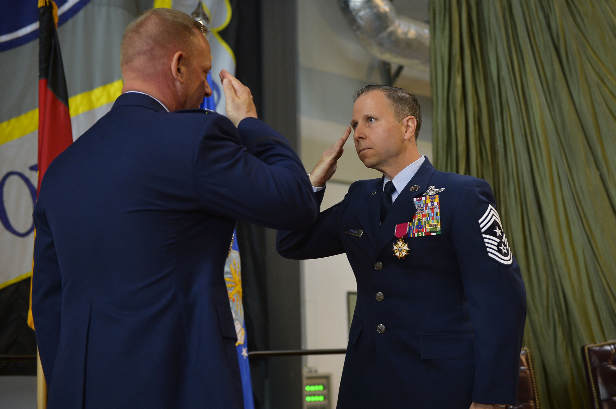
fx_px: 940
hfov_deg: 36.3
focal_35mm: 55
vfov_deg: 24.6
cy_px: 204
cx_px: 308
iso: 640
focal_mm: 55
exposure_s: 1/125
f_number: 4
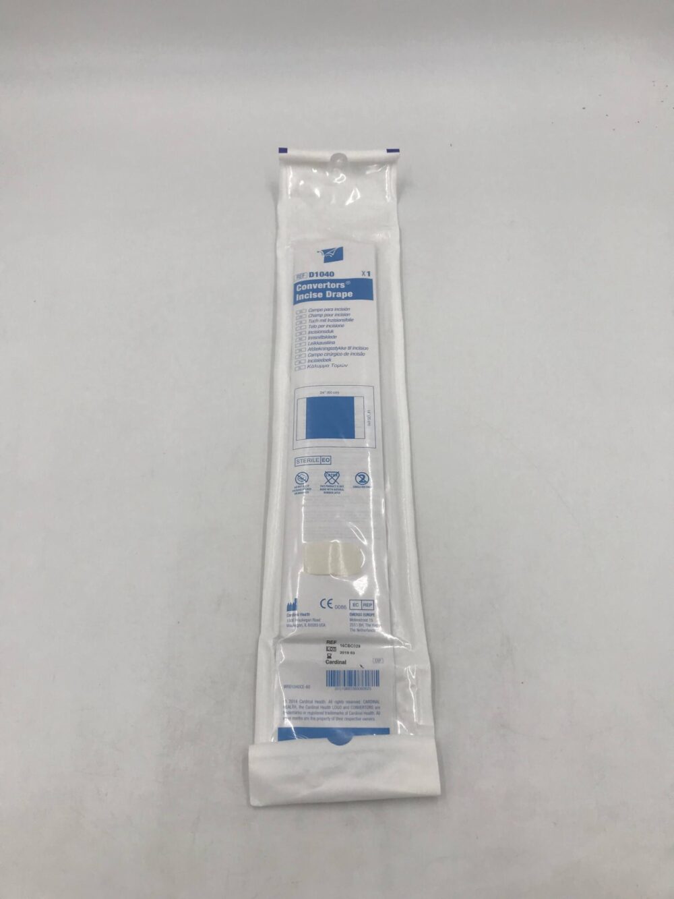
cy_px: 450
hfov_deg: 49.8
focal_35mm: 28
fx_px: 727
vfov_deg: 63.4
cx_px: 337
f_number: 1.8
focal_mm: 3.99
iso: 20
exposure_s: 1/407
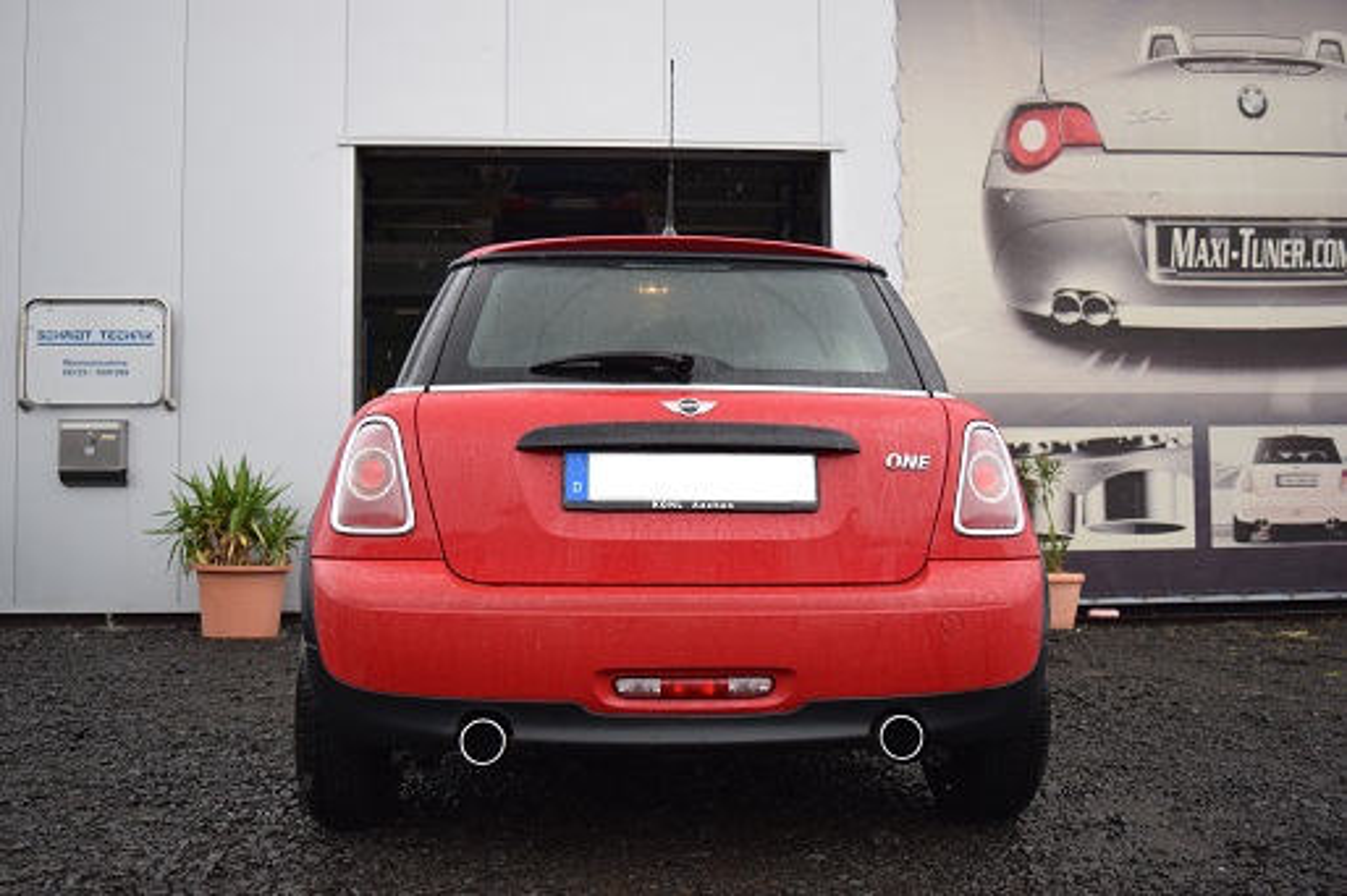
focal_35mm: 34
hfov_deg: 55.1
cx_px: 674
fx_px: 1290
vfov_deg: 38.3
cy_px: 448
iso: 800
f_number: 3.8
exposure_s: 1/800
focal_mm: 23
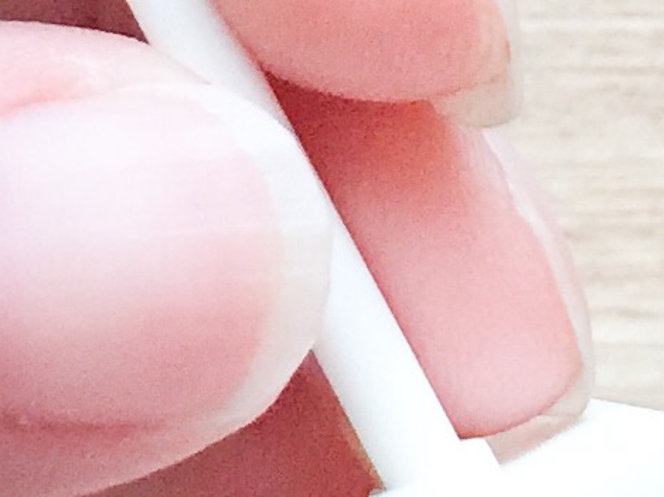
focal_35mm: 202
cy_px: -362
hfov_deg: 9.7
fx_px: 3872
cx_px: -144
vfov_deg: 7.2
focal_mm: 4.15
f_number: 2.2
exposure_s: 1/17
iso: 125
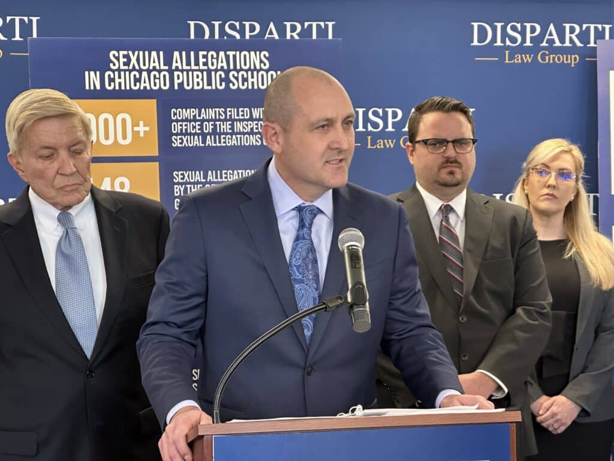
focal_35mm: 77
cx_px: 307
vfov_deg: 19.1
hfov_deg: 25.3
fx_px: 1366
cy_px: 230
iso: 160
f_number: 2.8
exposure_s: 1/60
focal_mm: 9
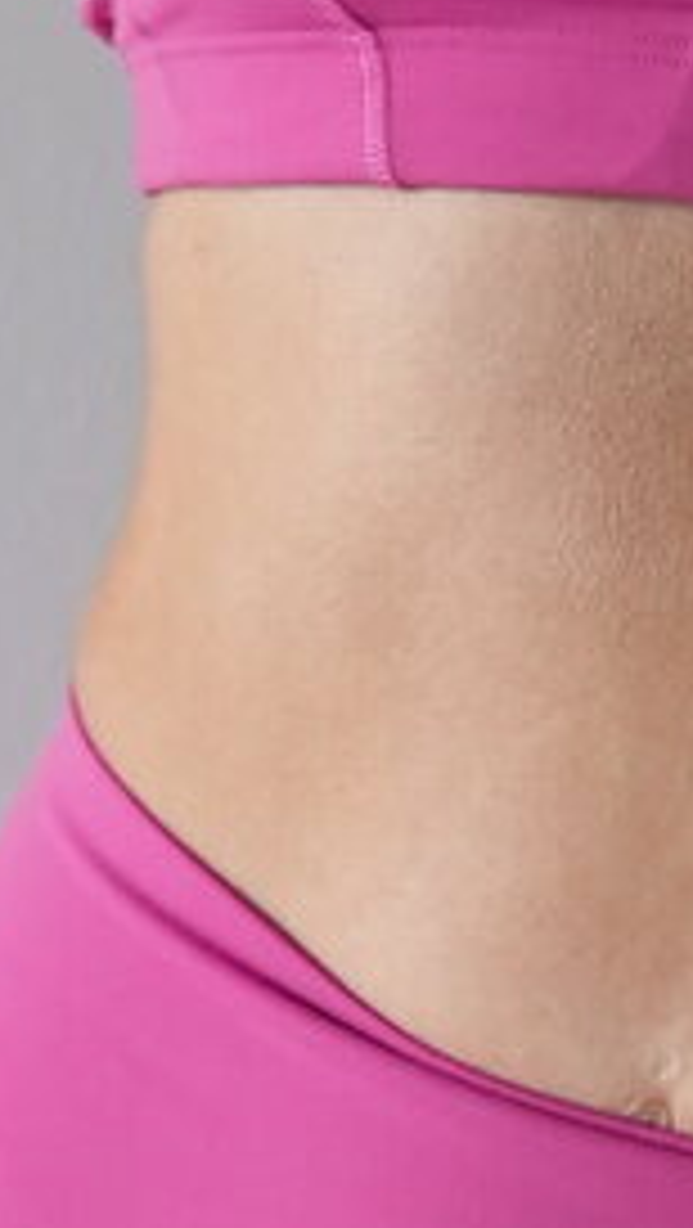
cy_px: 191
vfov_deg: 4.7
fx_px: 14832
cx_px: 1134
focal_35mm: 455
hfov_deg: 2.7
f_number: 2.8
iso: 2500
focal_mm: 66
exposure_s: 1/160
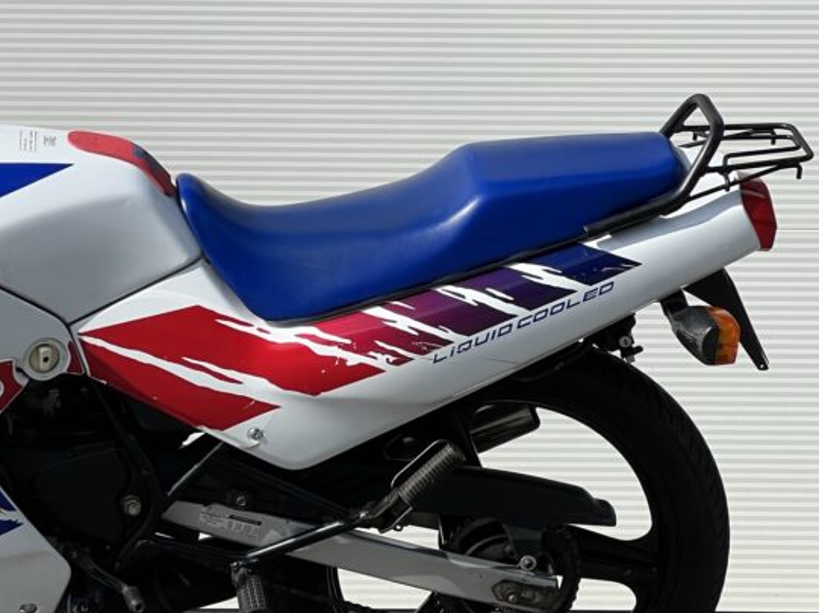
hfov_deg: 12.9
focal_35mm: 152
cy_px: 330
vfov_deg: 9.8
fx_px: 3594
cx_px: 63
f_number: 2.8
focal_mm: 9
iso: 32
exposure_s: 1/1014
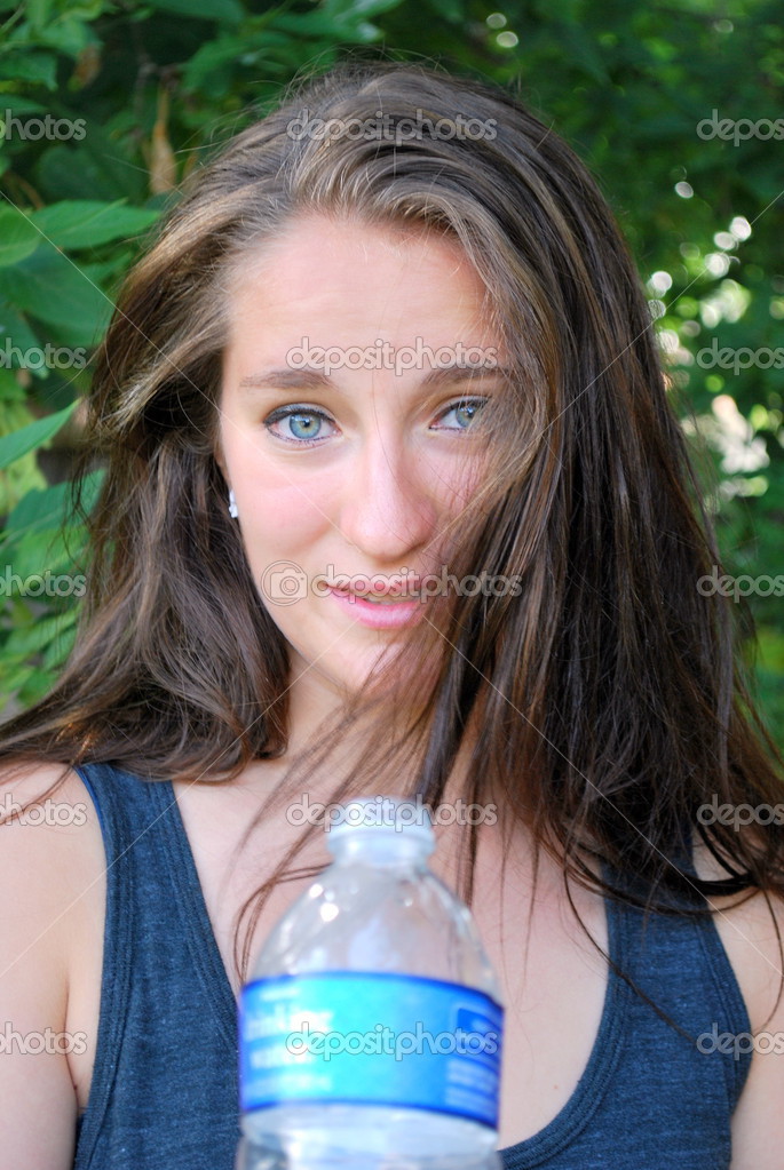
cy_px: 585
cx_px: 392
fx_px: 2687
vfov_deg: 24.6
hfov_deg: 16.6
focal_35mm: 82
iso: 220
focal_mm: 55
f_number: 5.6
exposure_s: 1/30
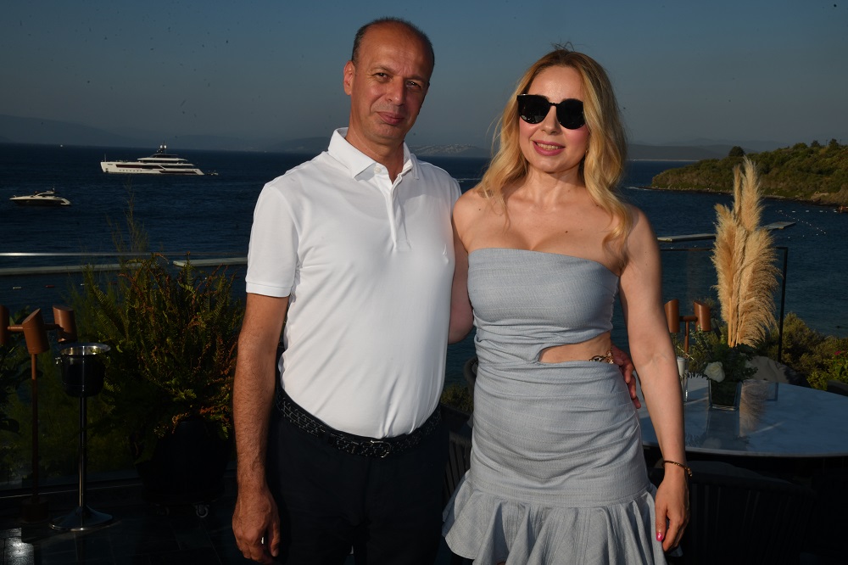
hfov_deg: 41.1
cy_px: 282
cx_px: 424
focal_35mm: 48
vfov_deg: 28.1
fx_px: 1130
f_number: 22
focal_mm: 48
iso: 250
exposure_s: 1/250
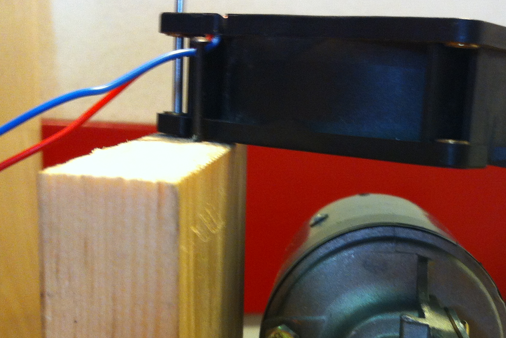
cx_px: 409
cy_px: 311
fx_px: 956
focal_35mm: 68
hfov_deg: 29.0
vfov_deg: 19.6
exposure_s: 1/15
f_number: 2.8
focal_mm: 3.85
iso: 125
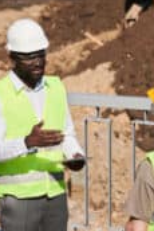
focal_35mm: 209
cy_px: 157
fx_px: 1338
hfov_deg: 6.6
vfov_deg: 9.8
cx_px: 92
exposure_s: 1/2500
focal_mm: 50
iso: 100
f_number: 4
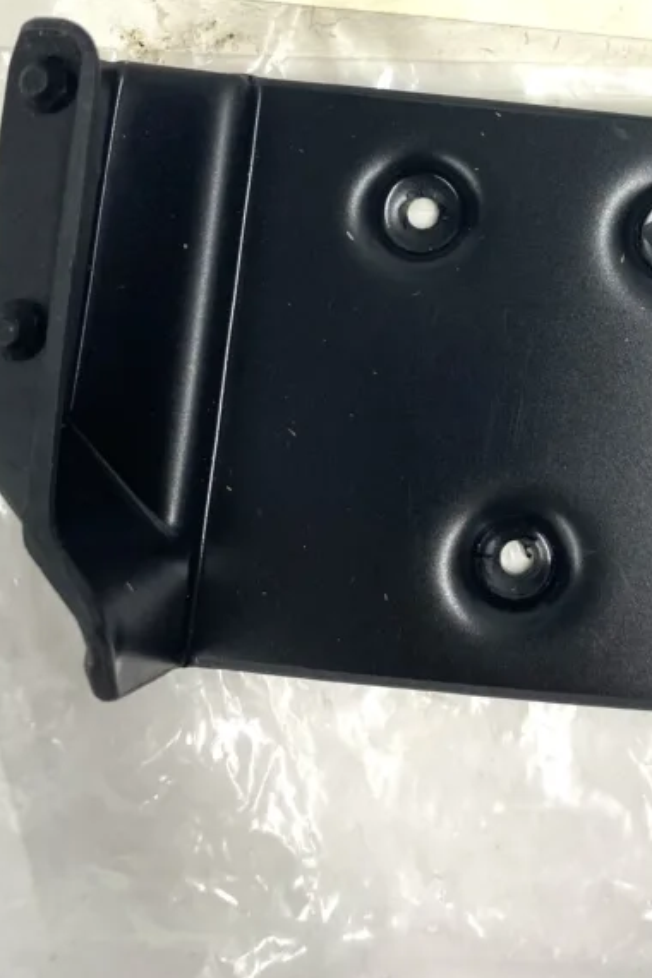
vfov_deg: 33.3
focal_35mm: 57
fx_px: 1548
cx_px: 567
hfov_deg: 23.3
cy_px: 107
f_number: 1.8
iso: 100
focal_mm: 4.25
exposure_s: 1/120
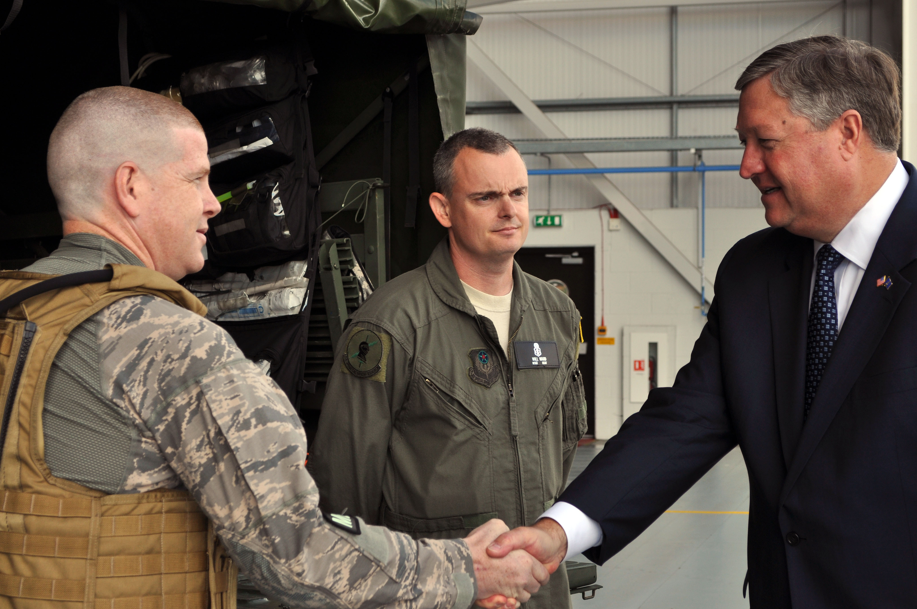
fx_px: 1832
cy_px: 309
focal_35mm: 72
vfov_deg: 18.9
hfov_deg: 28.1
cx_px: 477
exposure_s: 1/200
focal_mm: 46
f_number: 8
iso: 200
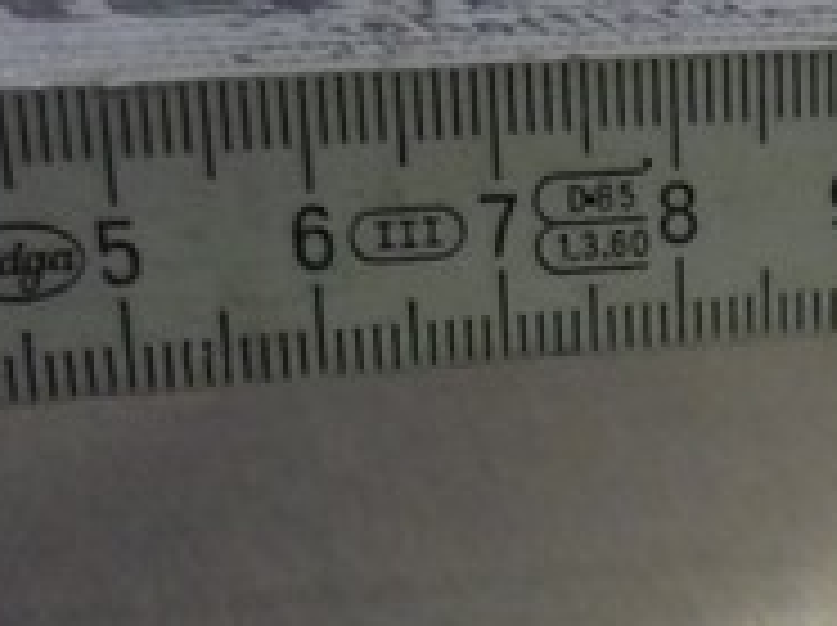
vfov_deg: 9.7
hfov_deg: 12.7
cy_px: 1234
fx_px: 3429
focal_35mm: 142
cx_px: 1480
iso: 320
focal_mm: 5.5
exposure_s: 1/30
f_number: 2.8
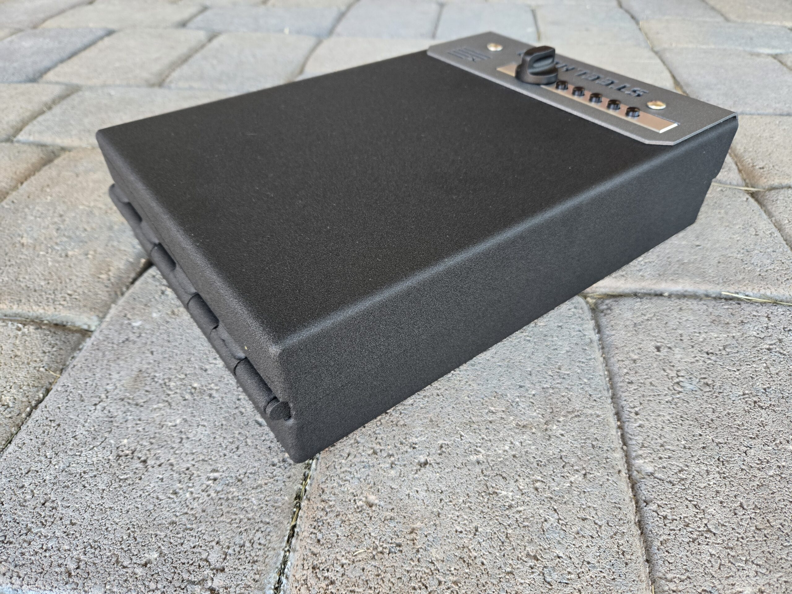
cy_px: 297
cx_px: 396
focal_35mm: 23
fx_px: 526
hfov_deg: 73.9
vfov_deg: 58.9
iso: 160
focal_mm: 5.4
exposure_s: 1/180
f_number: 1.8
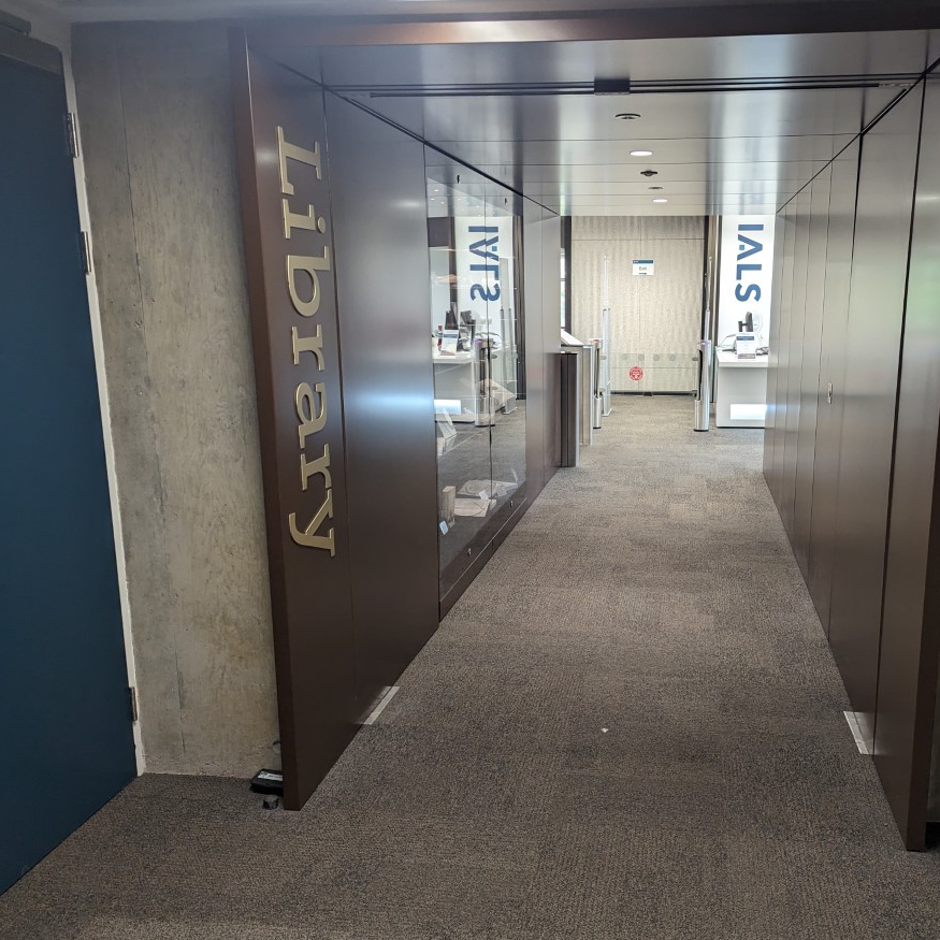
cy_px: 471
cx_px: 597
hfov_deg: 54.9
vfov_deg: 55.6
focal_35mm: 29
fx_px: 891
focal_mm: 6.81
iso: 202
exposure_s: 1/100
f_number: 1.85
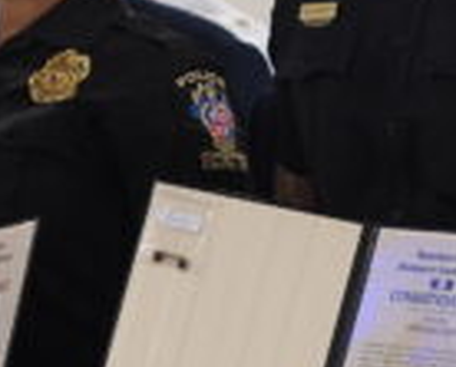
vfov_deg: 2.7
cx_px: 66
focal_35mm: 584
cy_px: 471
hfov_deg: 3.3
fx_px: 7898
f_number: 2.2
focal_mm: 56
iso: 800
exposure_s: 1/125
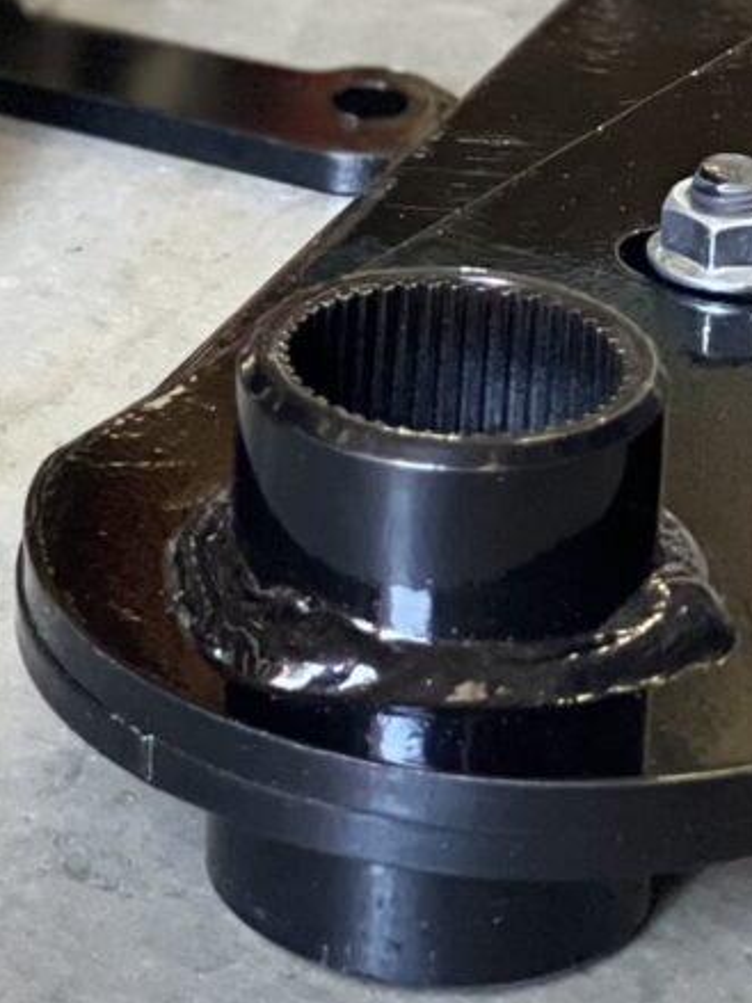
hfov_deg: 6.6
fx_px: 6491
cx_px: -295
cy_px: -55
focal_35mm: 224
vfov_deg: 8.8
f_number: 2.2
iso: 400
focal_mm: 7.5
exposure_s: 1/40
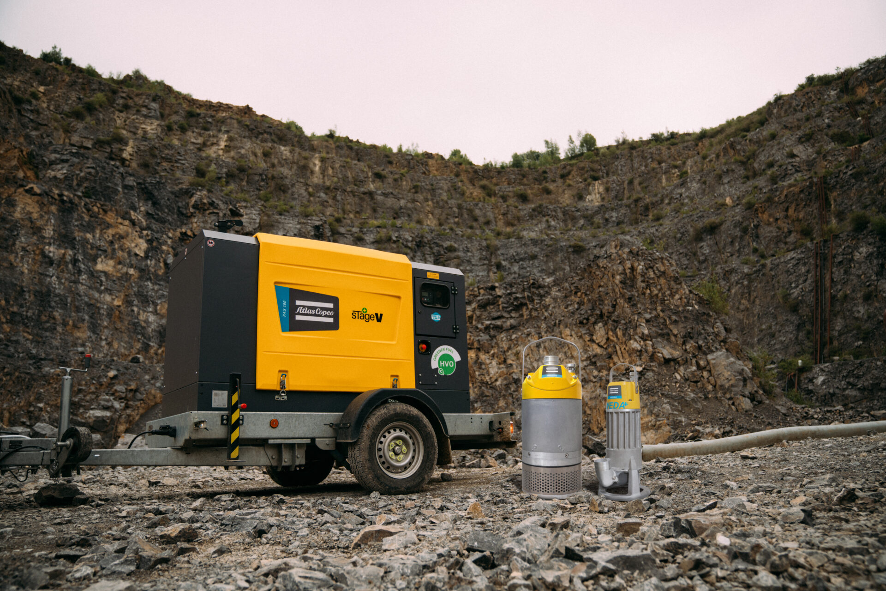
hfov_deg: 69.4
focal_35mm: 26
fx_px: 640
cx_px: 443
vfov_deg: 49.6
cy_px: 296
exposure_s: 1/1000
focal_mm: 26
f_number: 2.8
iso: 125
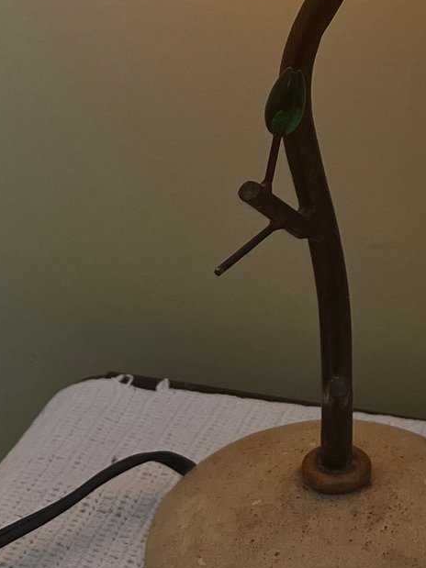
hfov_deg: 17.3
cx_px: 388
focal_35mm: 84
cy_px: -51
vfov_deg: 22.1
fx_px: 1379
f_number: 1.5
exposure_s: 1/60
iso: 250
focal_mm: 5.7
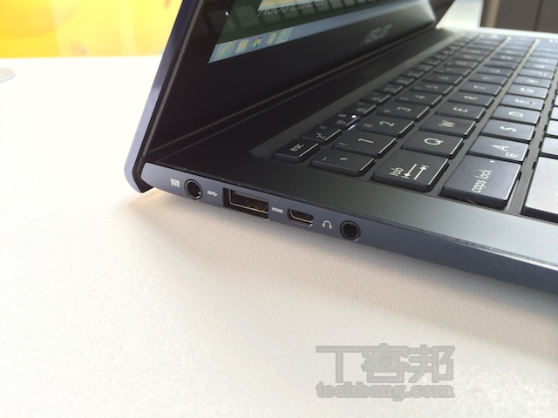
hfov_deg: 60.0
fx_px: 484
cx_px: 279
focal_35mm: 30
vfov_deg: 46.8
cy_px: 209
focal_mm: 4.12
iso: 64
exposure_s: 1/30
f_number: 2.2
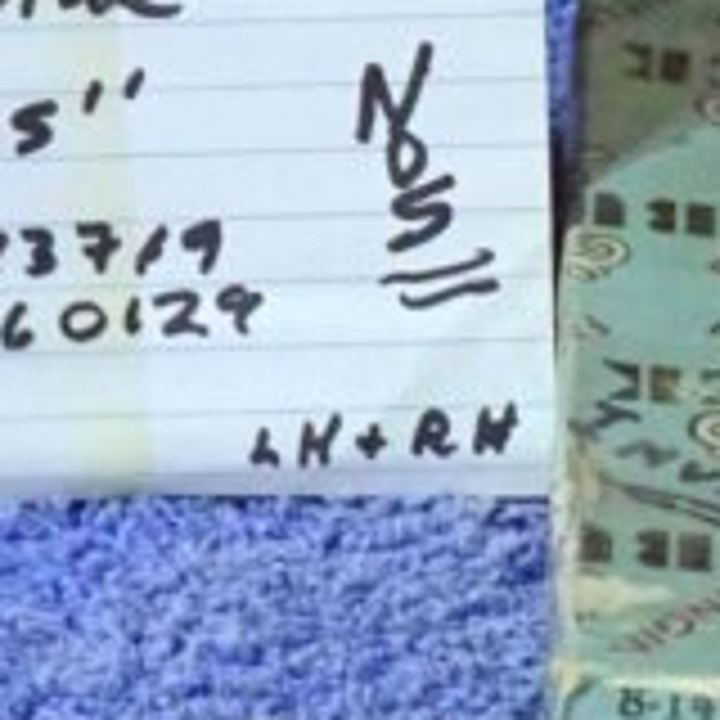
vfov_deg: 6.0
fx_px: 6918
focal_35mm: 294
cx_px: 963
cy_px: 495
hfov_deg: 5.9
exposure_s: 1/25
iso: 800
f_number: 4.5
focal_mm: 8.84
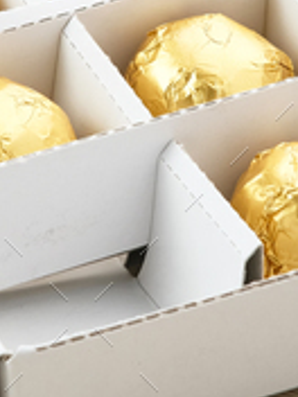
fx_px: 4741
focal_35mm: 413
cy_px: 80
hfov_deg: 3.6
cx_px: 70
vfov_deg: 4.8
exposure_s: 1/100
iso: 500
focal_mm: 85
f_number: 13
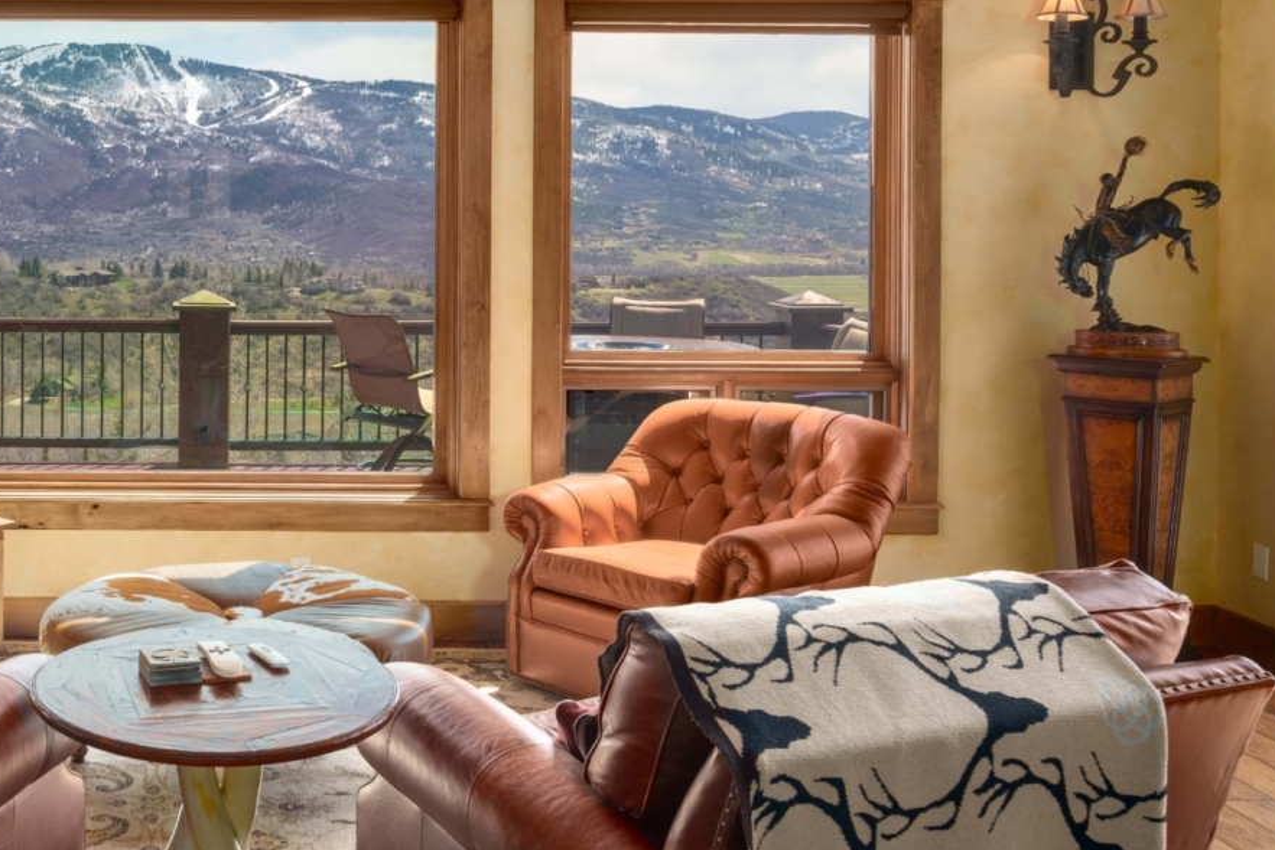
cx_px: 186
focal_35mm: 40
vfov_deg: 32.9
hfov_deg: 45.0
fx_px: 1417
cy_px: 229
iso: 500
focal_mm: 23
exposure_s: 1/80
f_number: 9
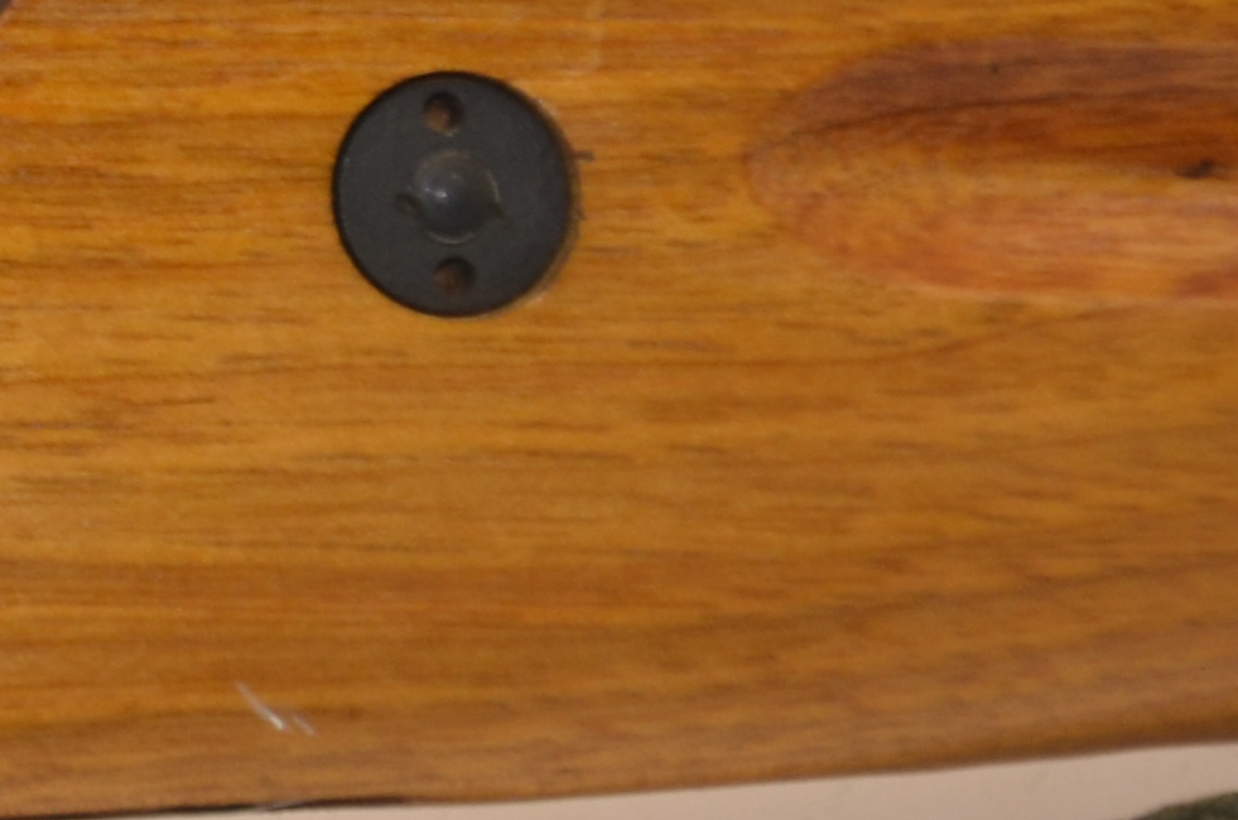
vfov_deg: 2.9
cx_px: -1773
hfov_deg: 4.3
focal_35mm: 467
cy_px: -293
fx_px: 16028
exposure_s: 1/160
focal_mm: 62
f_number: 5.3
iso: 200
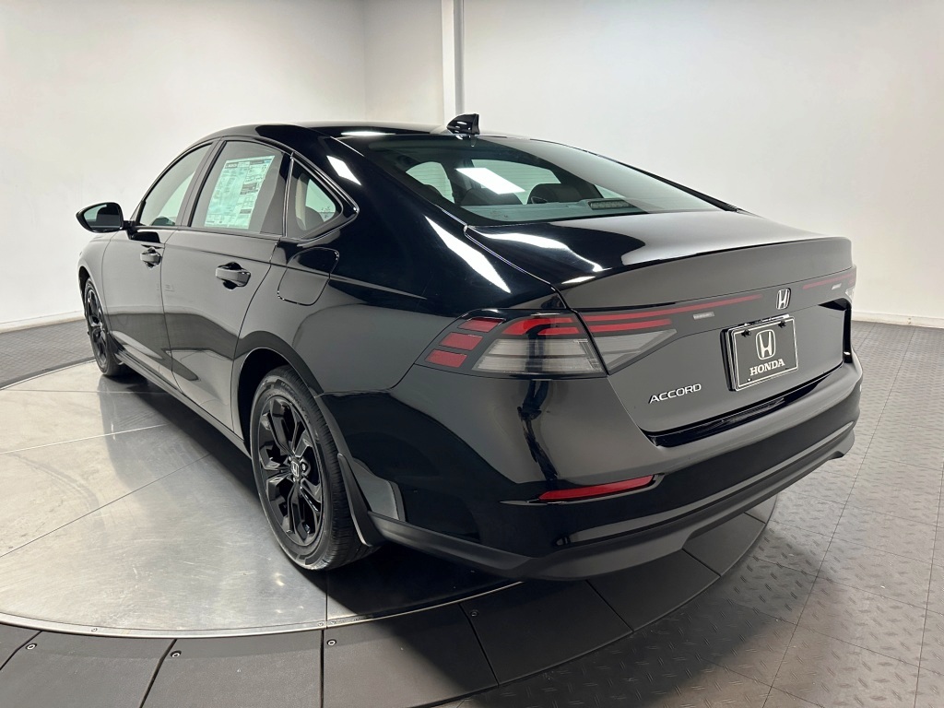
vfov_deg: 56.8
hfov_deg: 71.6
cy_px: 354
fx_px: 654
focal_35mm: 24
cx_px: 472
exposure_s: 1/60
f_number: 1.78
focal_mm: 6.86
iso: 400
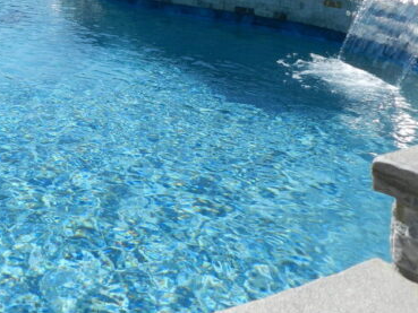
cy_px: 44
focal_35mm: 52
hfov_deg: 36.1
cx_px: 110
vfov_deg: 27.3
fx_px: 628
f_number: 5
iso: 160
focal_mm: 4.5
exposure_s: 1/800
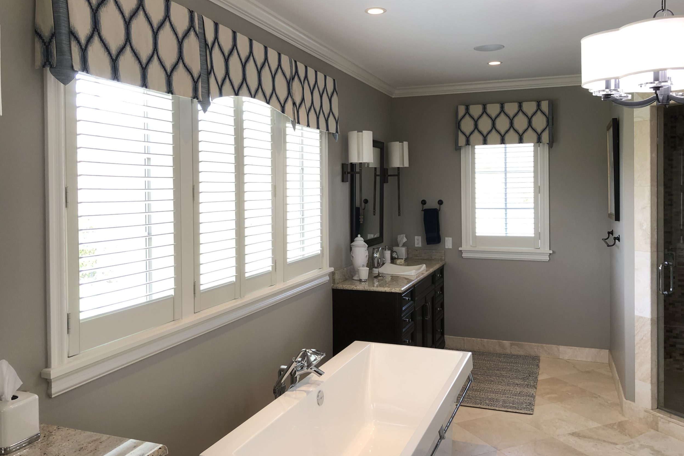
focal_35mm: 30
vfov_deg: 43.5
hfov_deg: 61.9
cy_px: 201
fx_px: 570
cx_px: 343
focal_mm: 4
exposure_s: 1/60
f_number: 1.8
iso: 40
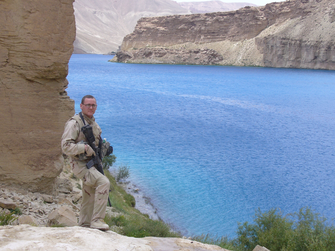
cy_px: 126
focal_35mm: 60
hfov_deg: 32.2
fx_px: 581
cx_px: 168
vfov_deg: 24.4
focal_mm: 9.9
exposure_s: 1/200
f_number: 6.2
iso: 80
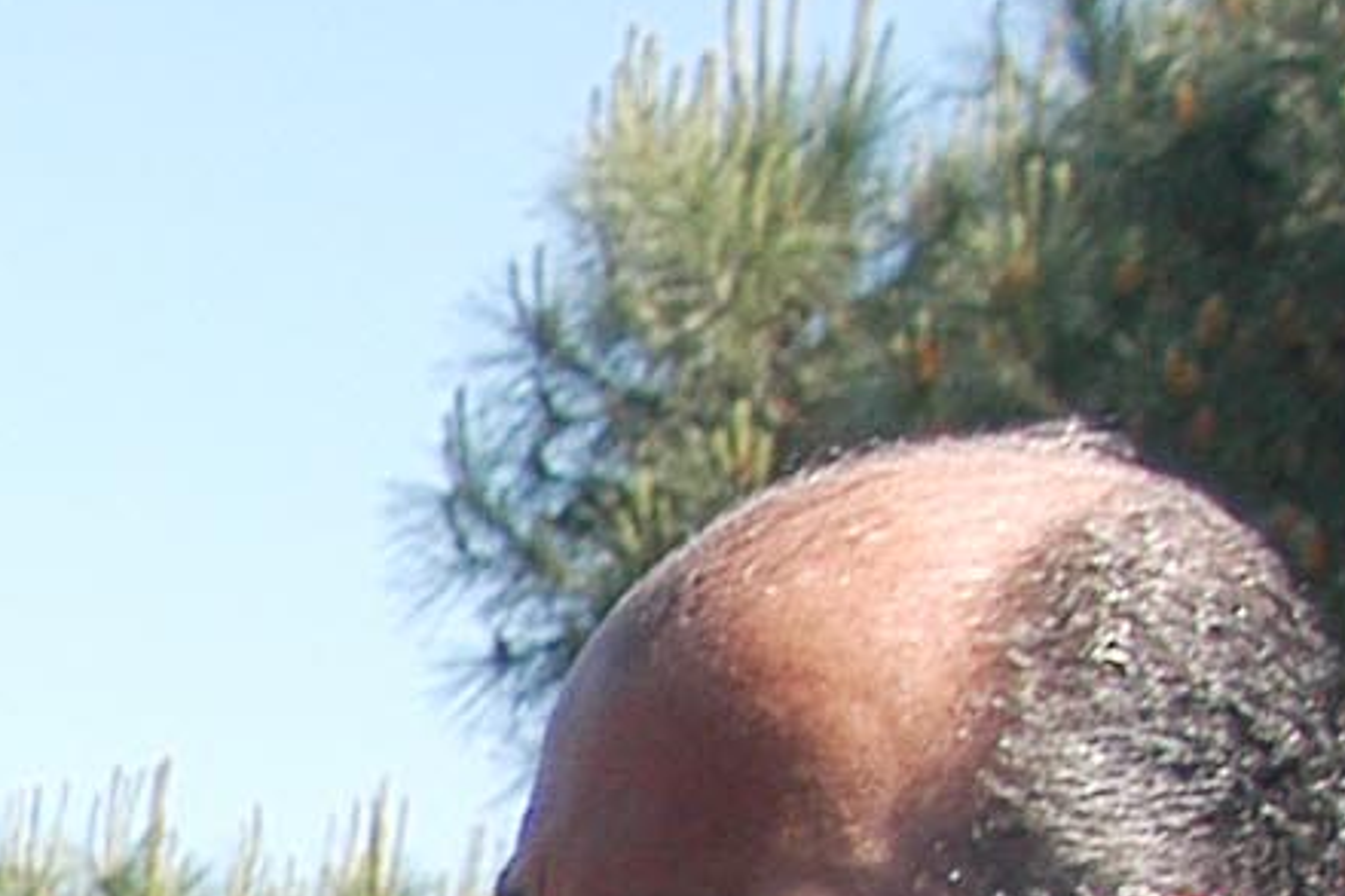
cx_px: -2916
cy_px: 2966
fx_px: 7656
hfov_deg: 8.2
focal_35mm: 205
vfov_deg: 6.0
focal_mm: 20
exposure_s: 1/400
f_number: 5
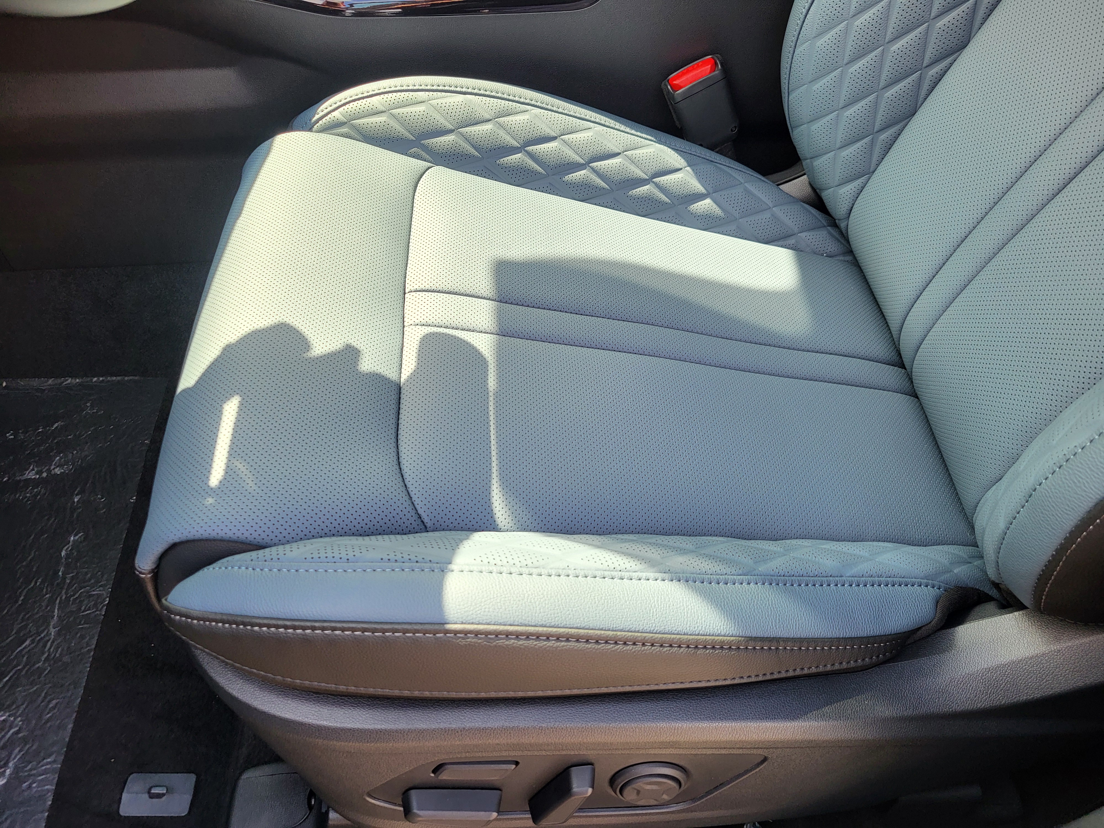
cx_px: 552
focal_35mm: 26
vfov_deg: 53.1
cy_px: 414
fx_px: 829
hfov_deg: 67.3
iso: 40
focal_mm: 5.4
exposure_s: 1/244
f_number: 1.8
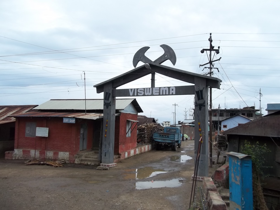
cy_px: 105
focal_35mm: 32
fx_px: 259
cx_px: 140
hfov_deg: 56.8
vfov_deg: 44.2
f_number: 2.9
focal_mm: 5.7
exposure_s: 1/640
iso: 80
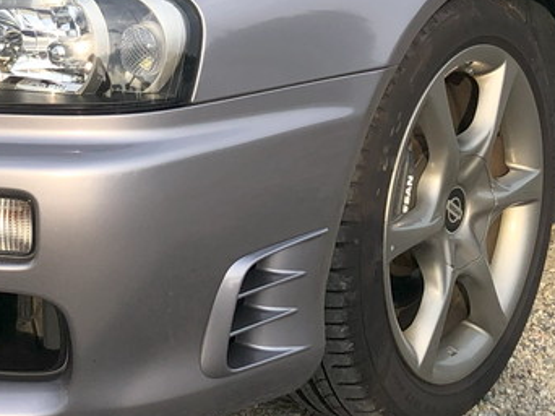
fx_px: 1650
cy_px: -46
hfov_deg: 19.0
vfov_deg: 14.0
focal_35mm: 103
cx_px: 170
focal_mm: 3.99
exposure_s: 1/774
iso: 20
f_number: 1.8
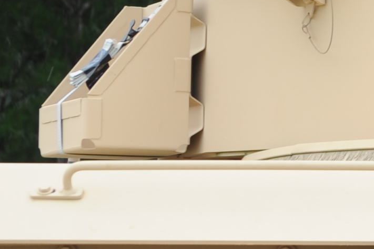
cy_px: -163
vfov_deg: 3.3
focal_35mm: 419
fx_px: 4350
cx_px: 1060
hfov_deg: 4.7
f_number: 8
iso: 200
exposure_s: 1/250
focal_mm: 70
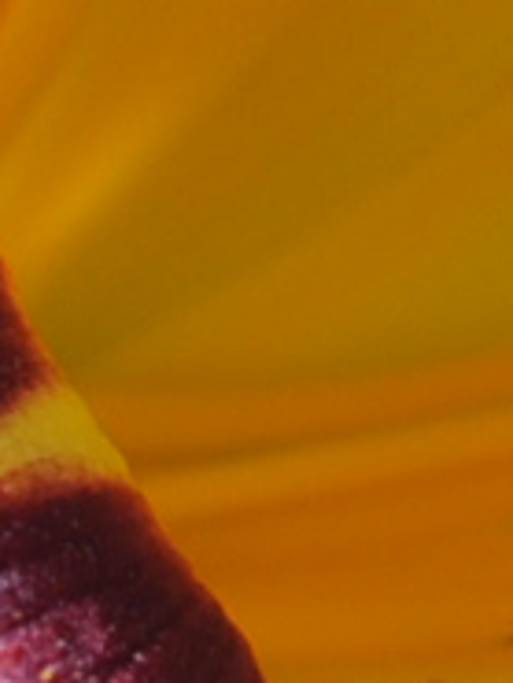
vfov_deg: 3.0
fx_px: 13165
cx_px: 856
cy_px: 0
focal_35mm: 667
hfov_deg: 2.2
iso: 200
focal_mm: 40
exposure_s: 1/200
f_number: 8
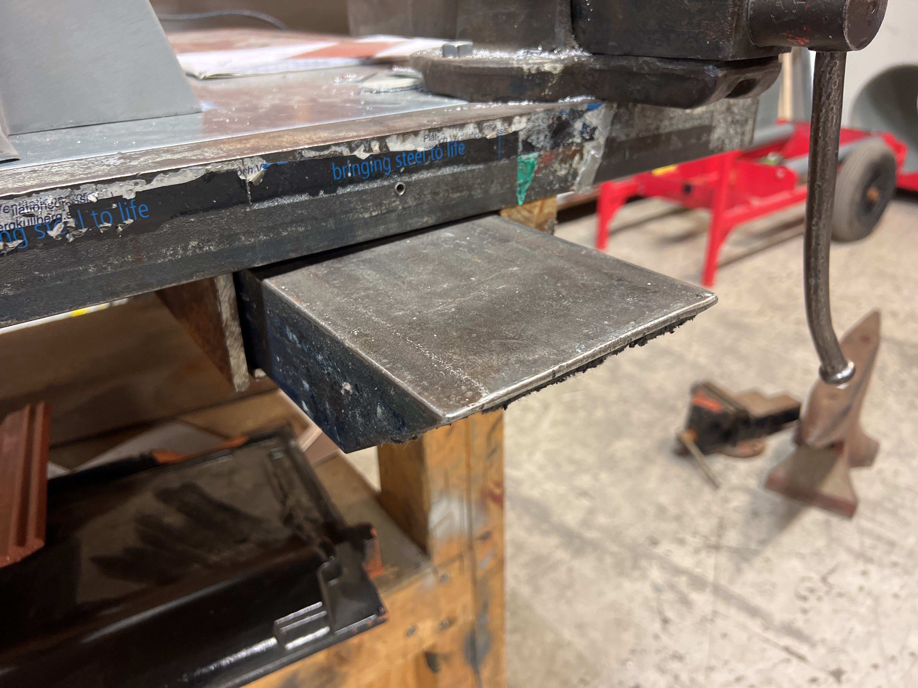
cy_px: 344
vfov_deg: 53.1
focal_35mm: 26
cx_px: 459
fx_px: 690
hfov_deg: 67.3
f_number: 1.5
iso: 200
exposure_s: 1/50
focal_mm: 5.7
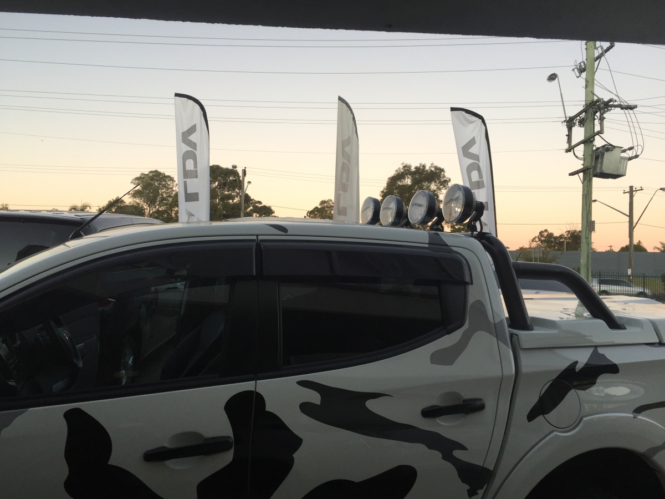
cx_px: 332
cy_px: 250
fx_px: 557
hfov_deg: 61.7
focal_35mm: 29
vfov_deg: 48.2
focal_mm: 4.15
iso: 32
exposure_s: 1/50
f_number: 2.2
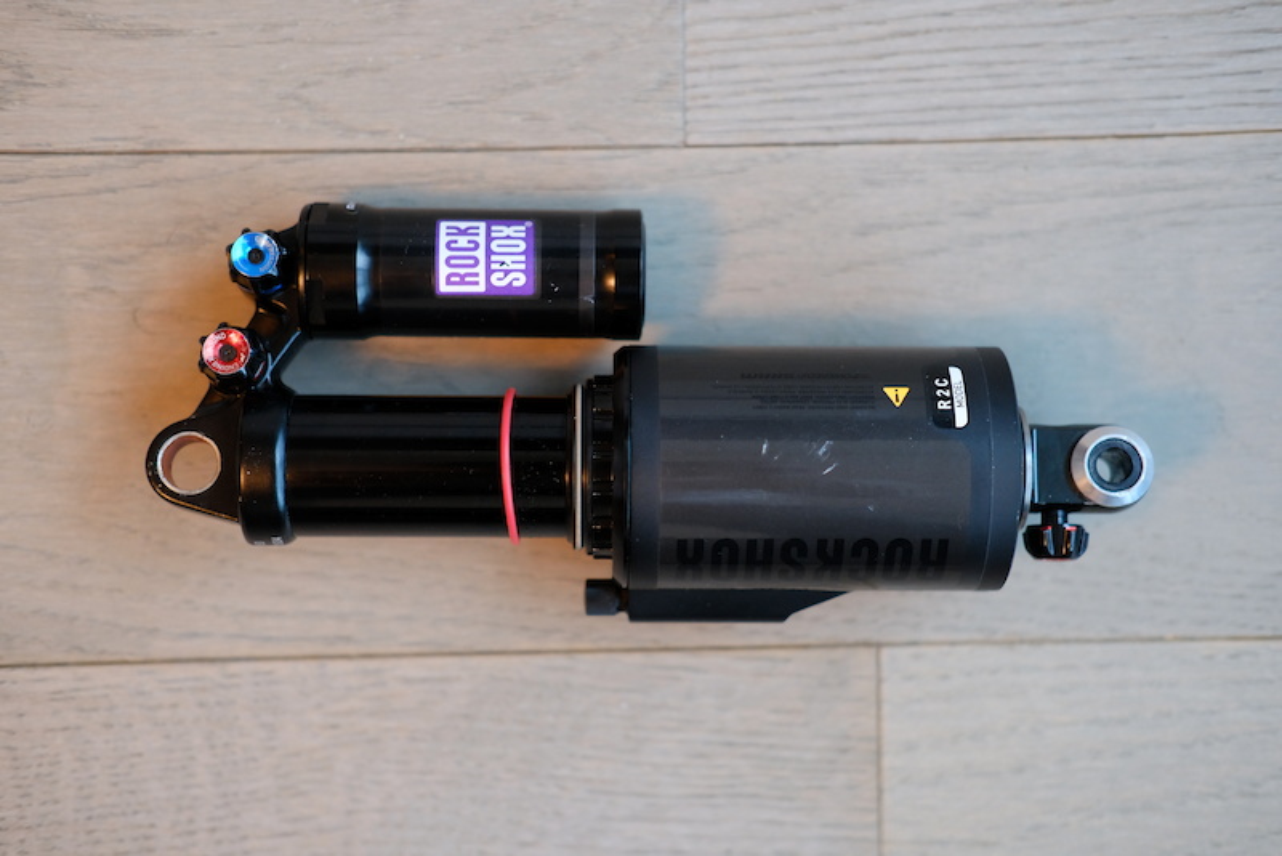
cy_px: 428
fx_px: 1888
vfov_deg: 25.5
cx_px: 641
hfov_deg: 37.5
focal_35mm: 53
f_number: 2
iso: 1250
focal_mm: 35
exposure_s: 1/60
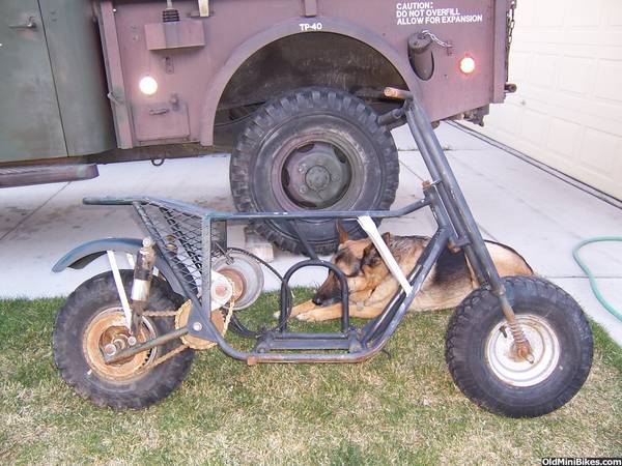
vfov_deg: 42.9
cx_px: 311
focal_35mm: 33
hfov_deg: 55.4
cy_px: 233
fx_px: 593
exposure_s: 1/60
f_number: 2.8
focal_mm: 5.5
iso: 80
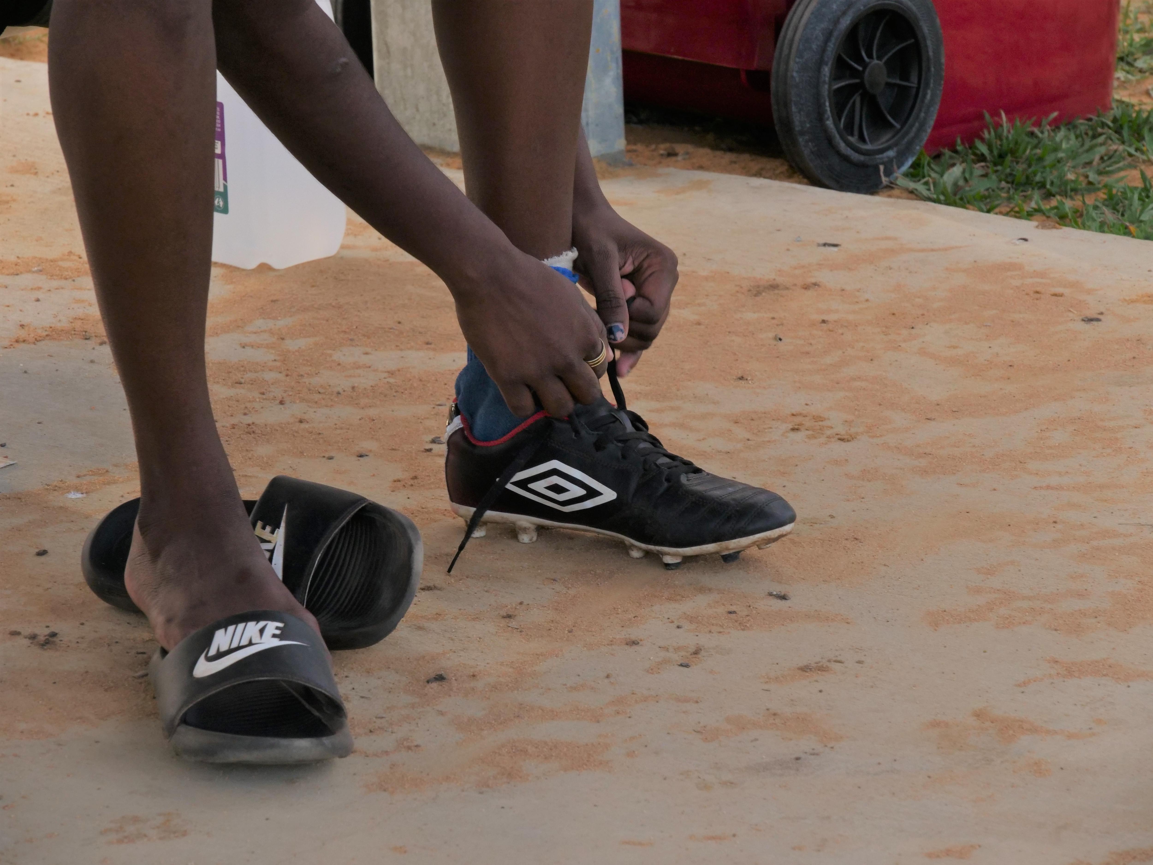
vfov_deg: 7.3
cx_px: 576
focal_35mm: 204
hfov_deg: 9.7
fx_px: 6795
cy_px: 432
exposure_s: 1/250
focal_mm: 102
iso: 800
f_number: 10
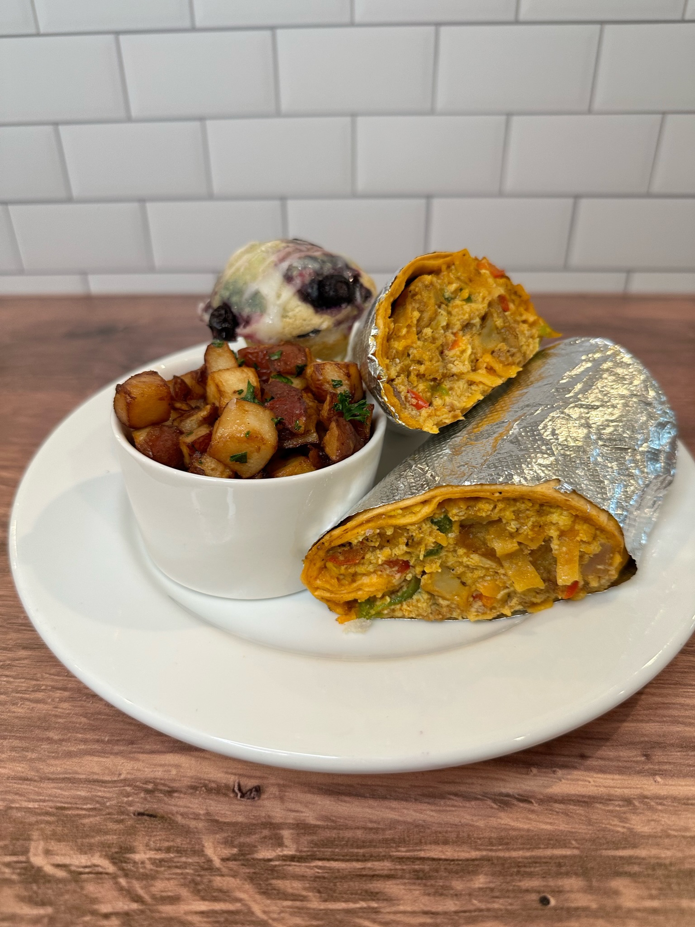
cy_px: 464
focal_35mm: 24
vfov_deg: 71.6
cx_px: 348
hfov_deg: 56.8
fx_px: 643
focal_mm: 6.86
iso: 160
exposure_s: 1/60
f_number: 1.78
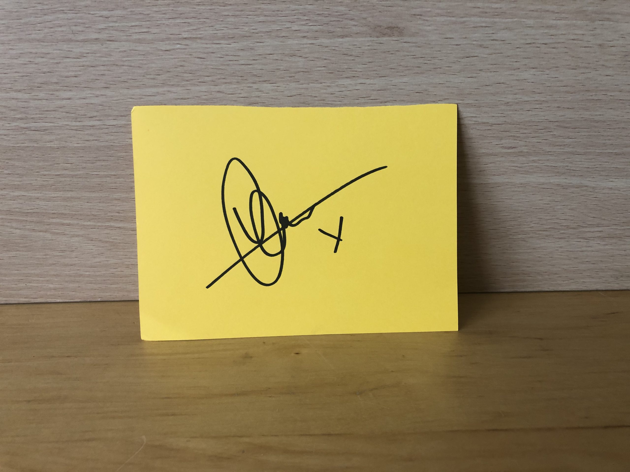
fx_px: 510
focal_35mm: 28
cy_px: 236
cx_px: 315
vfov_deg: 49.7
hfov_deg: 63.4
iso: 40
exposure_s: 1/15
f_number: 1.8
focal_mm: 3.99
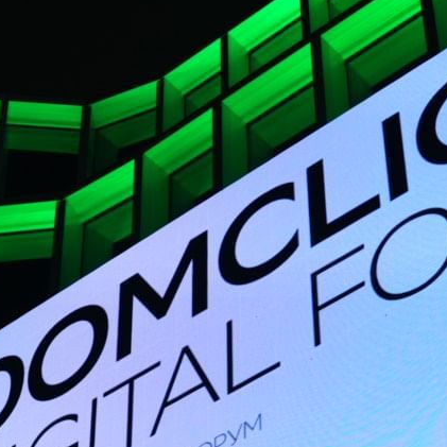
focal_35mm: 111
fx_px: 1622
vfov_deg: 15.6
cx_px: 131
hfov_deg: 15.6
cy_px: 374
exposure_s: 1/200
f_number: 2.8
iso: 1250
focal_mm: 34
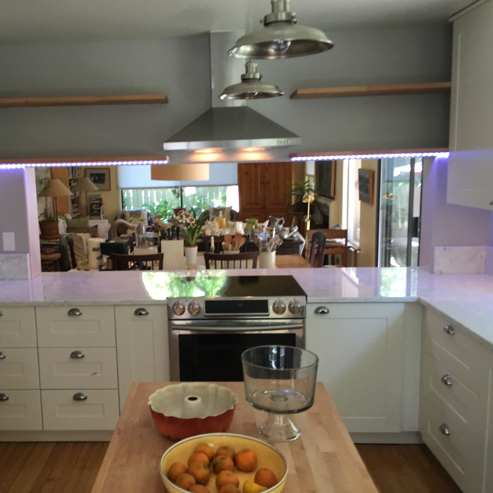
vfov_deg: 47.2
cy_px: 248
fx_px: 564
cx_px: 187
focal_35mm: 35
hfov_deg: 46.8
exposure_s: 1/30
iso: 32
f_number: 2.2
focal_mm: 4.15
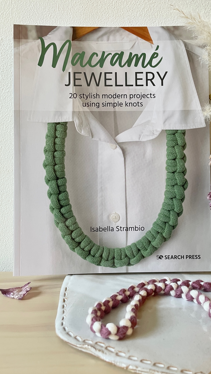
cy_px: 190
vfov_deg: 66.1
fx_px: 288
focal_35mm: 29
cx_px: 136
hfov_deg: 39.8
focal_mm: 4.2
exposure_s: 1/60
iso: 200
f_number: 1.6
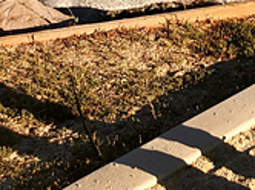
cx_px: 313
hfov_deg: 17.3
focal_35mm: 108
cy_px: -116
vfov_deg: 12.8
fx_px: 794
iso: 20
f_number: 1.8
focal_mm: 3.99
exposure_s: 1/1230
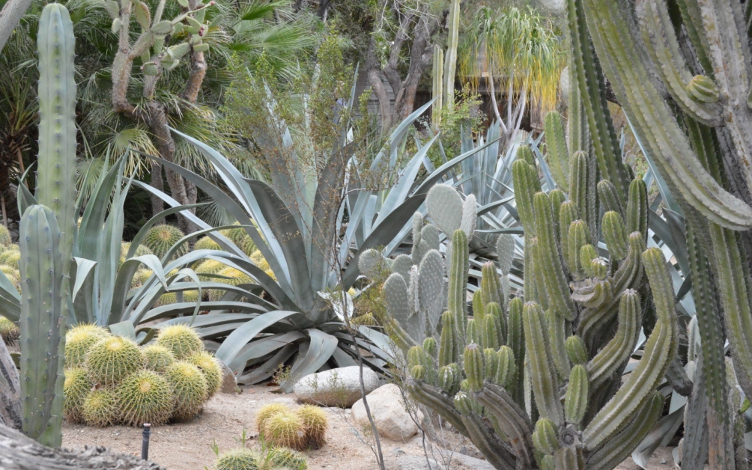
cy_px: 253
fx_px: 1118
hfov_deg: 37.2
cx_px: 370
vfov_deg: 23.8
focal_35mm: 55
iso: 3200
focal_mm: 35
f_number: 11
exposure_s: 1/500
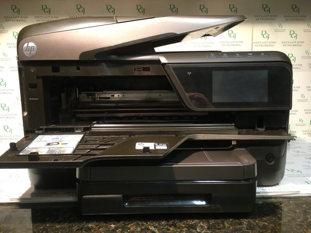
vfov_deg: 48.2
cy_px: 116
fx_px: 261
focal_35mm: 29
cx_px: 156
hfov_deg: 61.7
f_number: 2.2
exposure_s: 1/30
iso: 100
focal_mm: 4.15
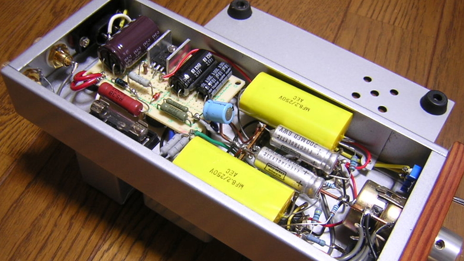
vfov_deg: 29.6
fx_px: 492
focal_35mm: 40
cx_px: 233
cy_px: 156
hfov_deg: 50.5
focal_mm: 4.7
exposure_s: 1/4.2
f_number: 2.6
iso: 100
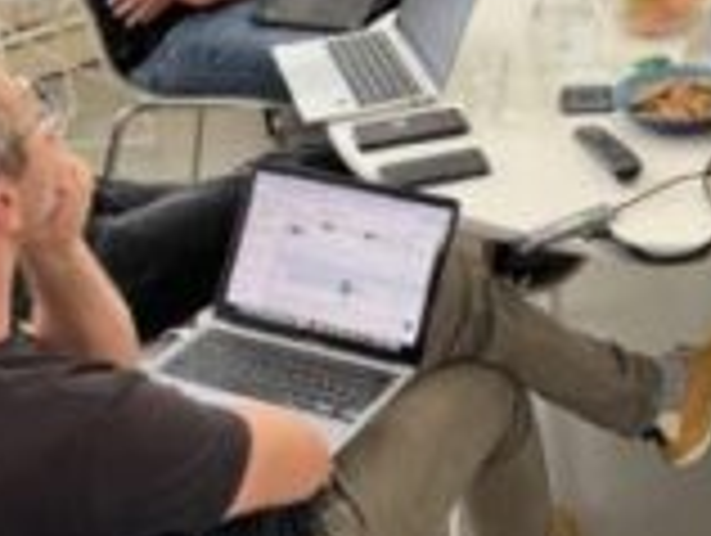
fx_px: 1481
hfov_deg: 25.4
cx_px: 738
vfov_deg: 19.9
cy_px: 11
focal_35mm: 72
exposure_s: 1/120
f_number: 1.6
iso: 100
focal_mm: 5.1
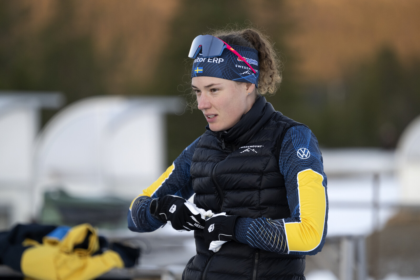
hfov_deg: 8.2
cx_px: 210
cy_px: 140
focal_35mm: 250
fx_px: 2917
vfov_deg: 5.5
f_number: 4
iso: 1600
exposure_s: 1/640
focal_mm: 250
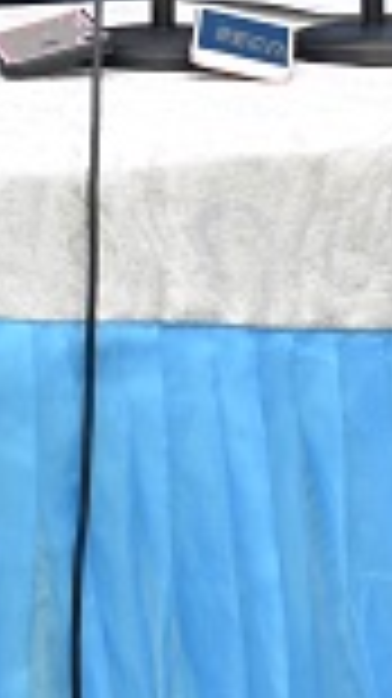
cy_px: -207
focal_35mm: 239
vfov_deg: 8.9
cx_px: -300
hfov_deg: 5.0
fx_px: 4429
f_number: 5
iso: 800
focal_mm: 35
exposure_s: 1/160
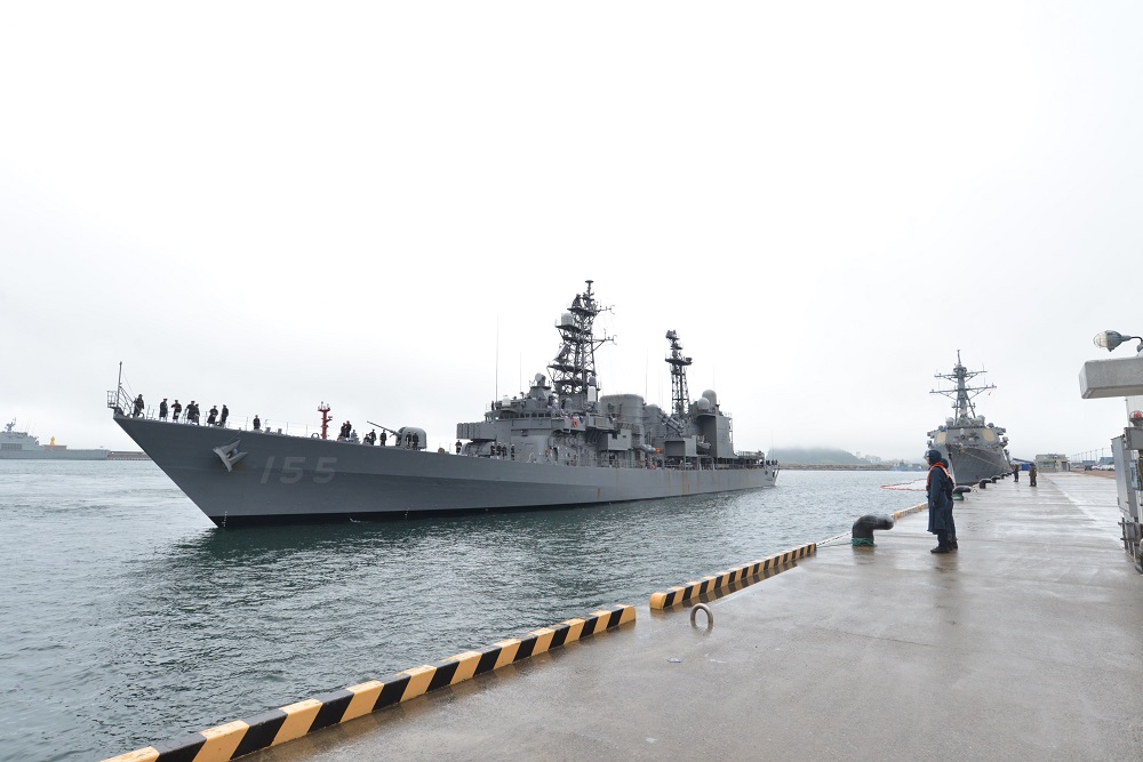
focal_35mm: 18
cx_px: 572
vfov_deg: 67.4
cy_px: 381
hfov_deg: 90.0
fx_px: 572
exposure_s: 1/500
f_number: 8
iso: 800
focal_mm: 18
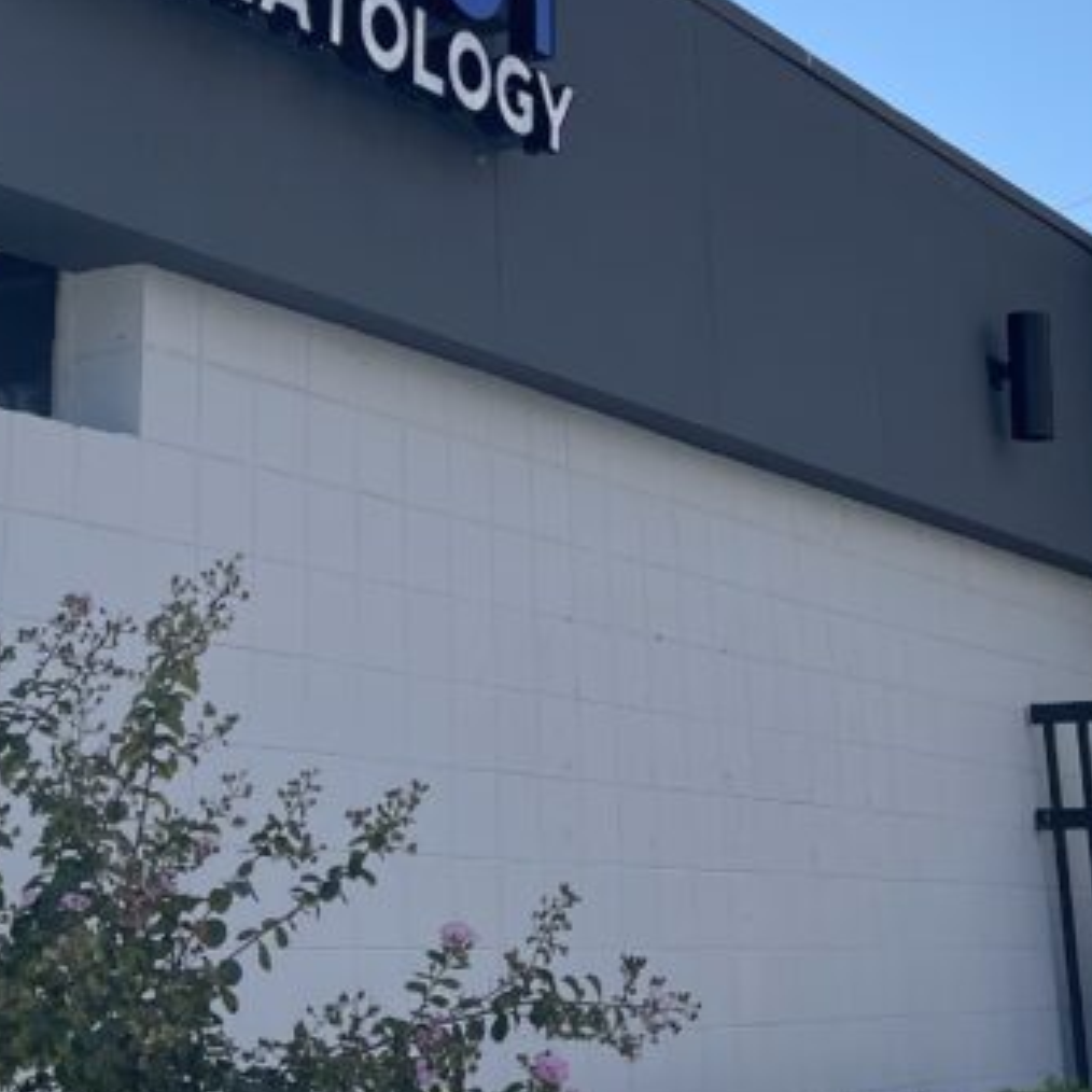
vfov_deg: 24.4
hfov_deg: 25.7
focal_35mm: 67
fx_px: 2391
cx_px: 468
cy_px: -23
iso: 32
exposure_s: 1/5376
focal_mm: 5.1
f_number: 1.6
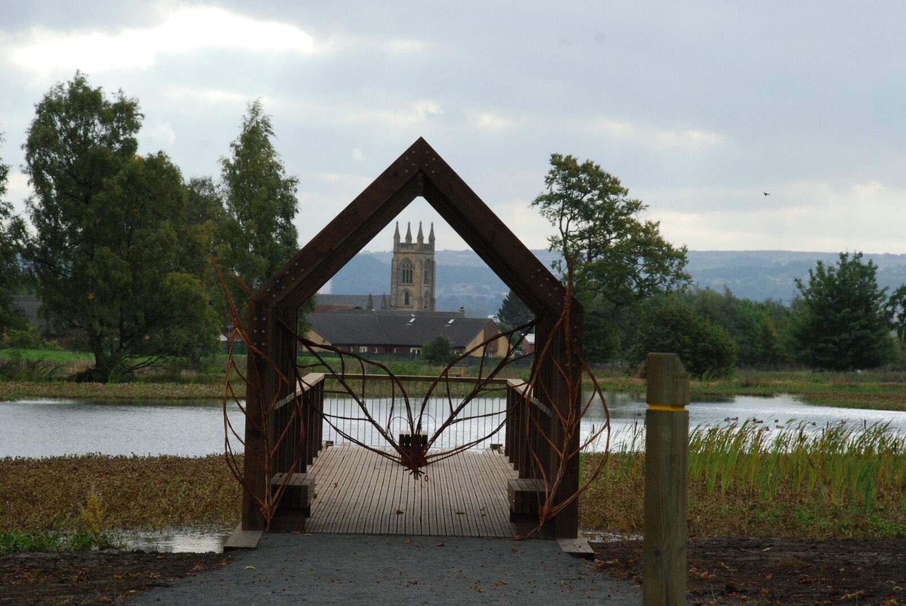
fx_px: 3590
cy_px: 303
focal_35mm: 142
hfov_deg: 14.4
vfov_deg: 9.7
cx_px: 453
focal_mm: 95
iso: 1000
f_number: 11
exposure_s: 1/400
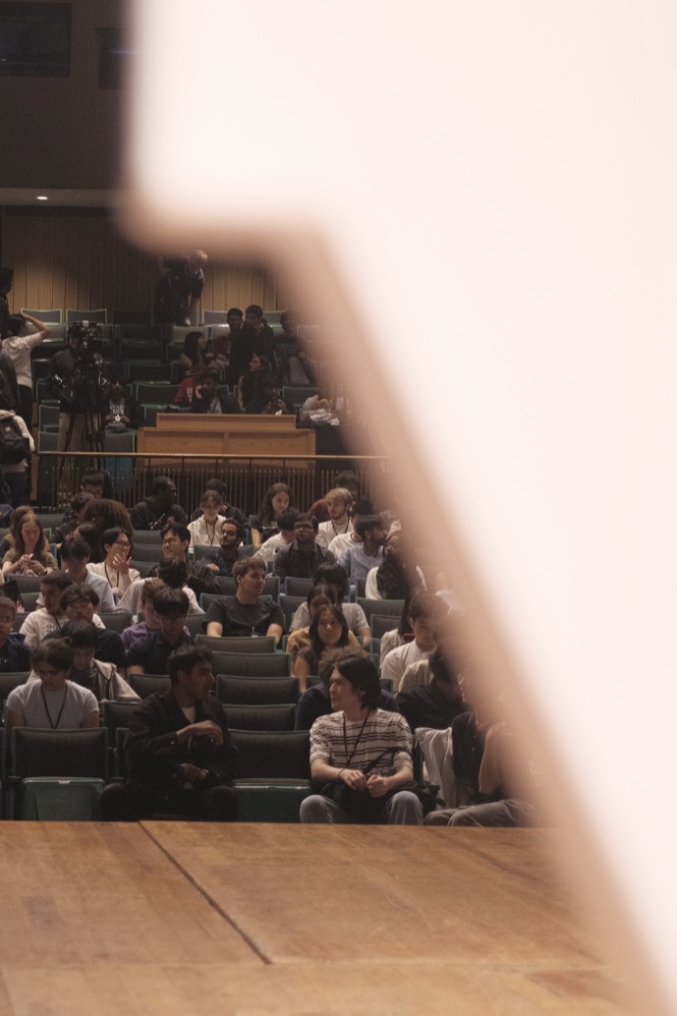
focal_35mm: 82
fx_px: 2314
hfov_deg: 16.2
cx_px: -54
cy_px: 507
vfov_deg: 24.8
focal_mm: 35
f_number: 1.4
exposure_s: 1/750
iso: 1600
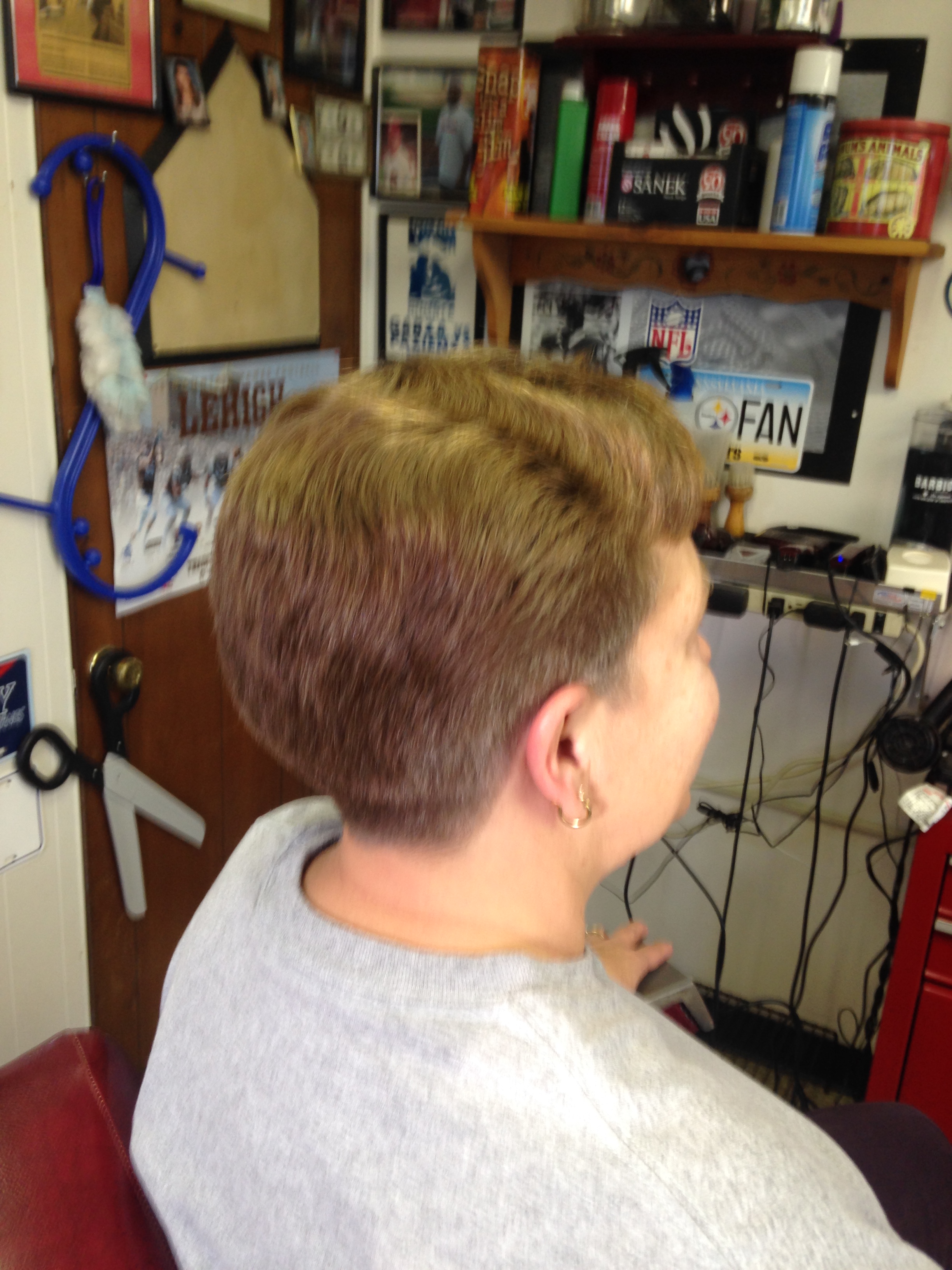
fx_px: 1210
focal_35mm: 33
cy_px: 635
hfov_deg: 42.9
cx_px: 476
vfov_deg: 55.4
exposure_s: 1/20
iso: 50
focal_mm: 4.12
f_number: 2.4
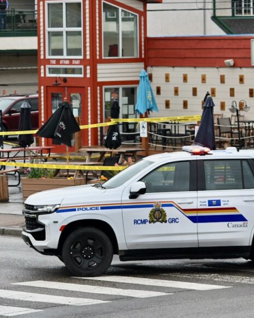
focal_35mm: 224
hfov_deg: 6.9
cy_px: 135
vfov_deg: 8.6
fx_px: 2105
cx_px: 74
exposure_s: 1/800
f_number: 8
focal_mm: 135
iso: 2000
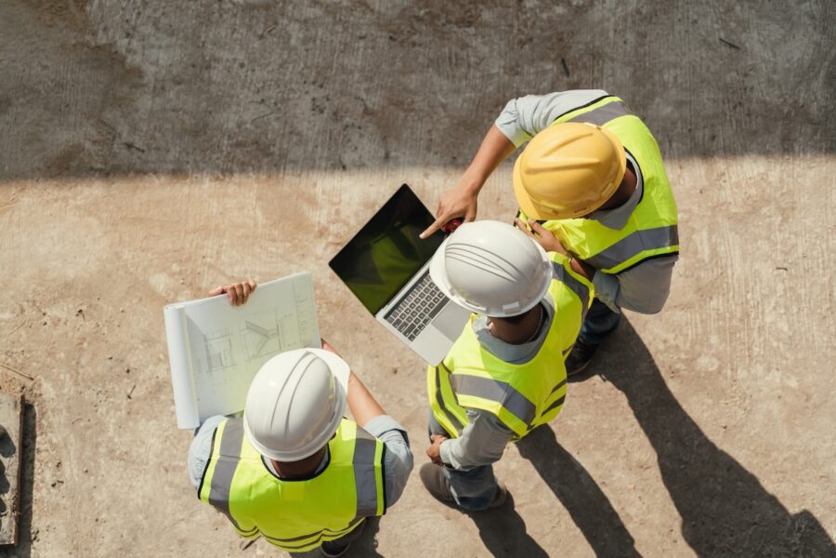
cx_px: 418
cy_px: 279
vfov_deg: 23.8
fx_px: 1324
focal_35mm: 57
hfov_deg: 35.1
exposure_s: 1/2000
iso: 200
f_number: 4
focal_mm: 57
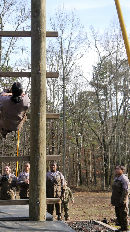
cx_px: 10
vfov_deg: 34.3
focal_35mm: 61
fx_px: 374
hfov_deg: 19.3
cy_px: 126
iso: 160
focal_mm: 20
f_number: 4.2
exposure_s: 1/400
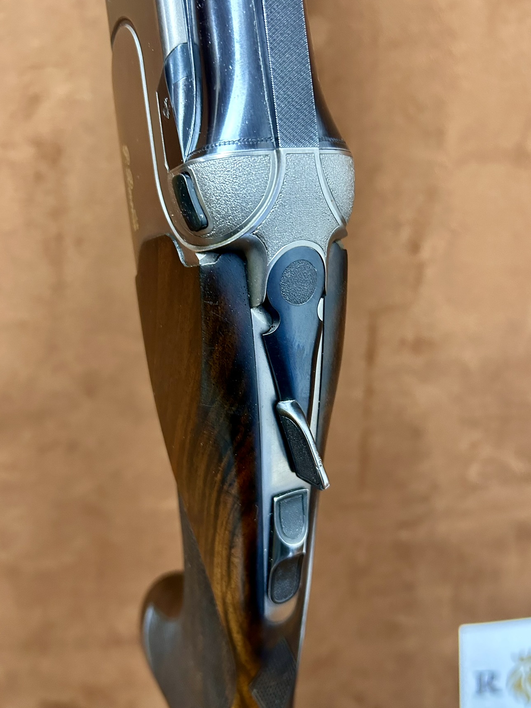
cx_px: 270
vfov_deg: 58.4
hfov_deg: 45.4
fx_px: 634
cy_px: 351
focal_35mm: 31
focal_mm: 5.7
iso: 400
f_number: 1.5
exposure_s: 1/60
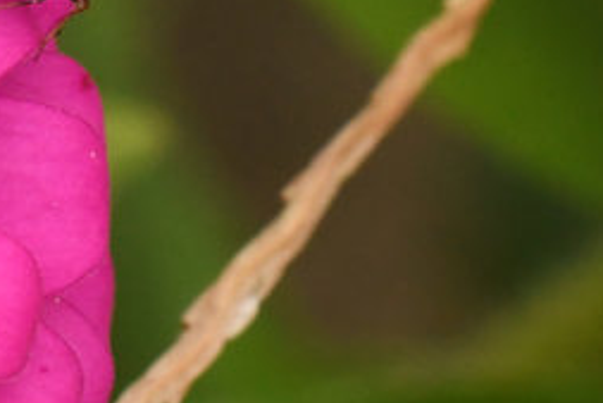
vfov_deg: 2.0
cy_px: 392
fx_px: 11597
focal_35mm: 692
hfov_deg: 3.0
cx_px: -448
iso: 2000
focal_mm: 90
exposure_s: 1/200
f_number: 16
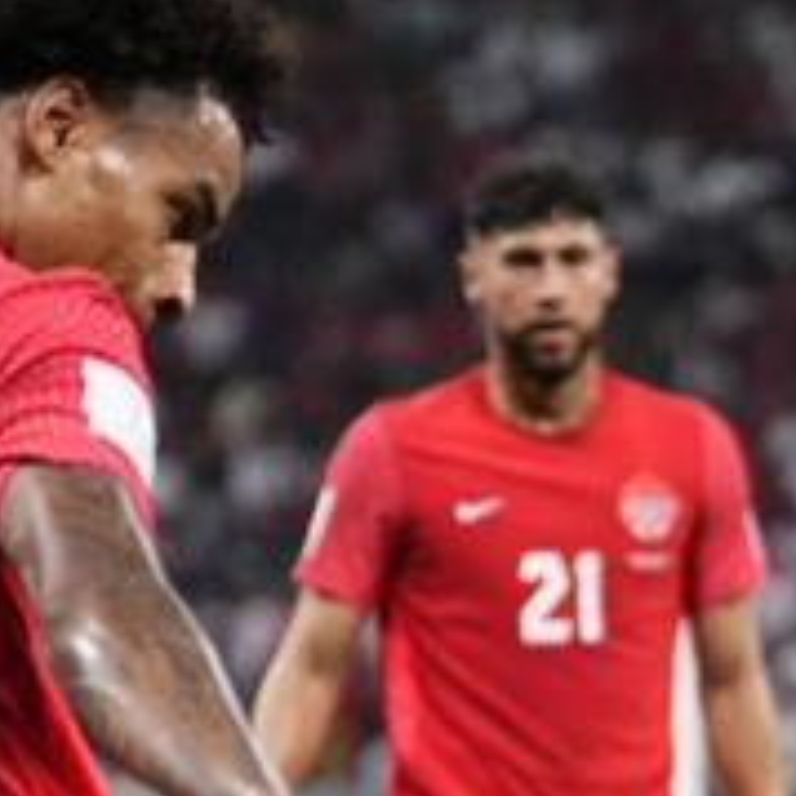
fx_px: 13632
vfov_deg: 3.3
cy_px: 927
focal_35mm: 524
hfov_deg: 3.3
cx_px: 1476
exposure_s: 1/2049
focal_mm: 108
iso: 2000
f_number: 2.8
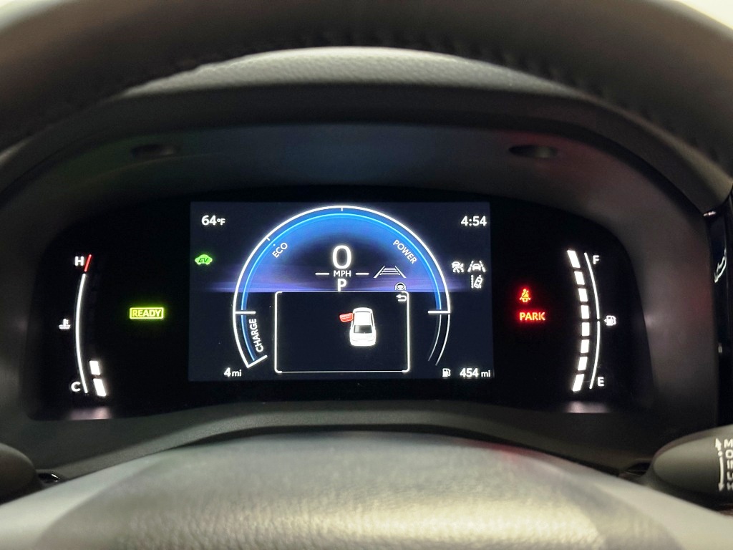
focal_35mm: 48
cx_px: 366
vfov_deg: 30.3
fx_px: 1016
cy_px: 275
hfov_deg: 39.7
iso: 640
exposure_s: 1/24
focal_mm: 6.86
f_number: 1.78
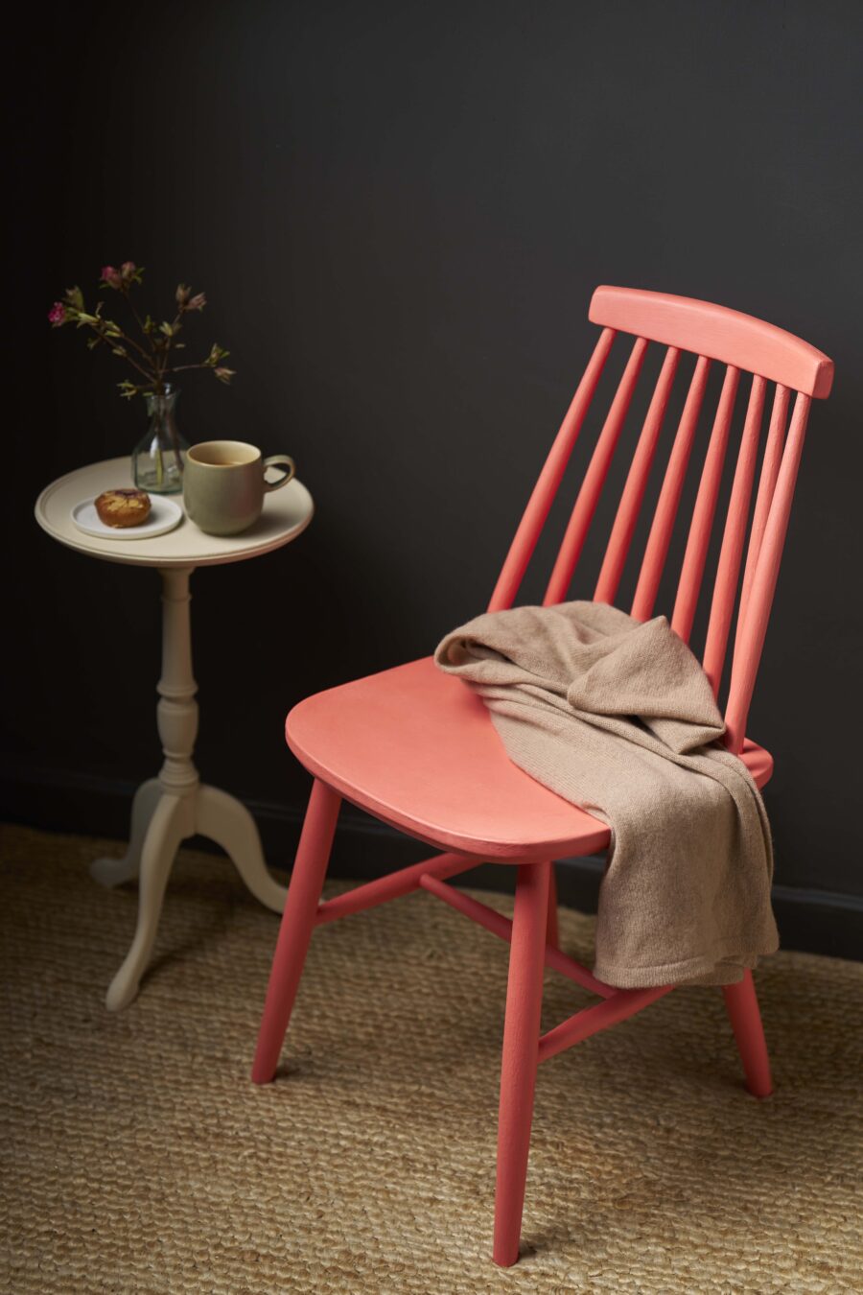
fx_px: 2481
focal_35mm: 69
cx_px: 432
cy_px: 648
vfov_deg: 29.2
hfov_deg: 19.7
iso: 100
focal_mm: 69
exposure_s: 1/80
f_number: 2.2
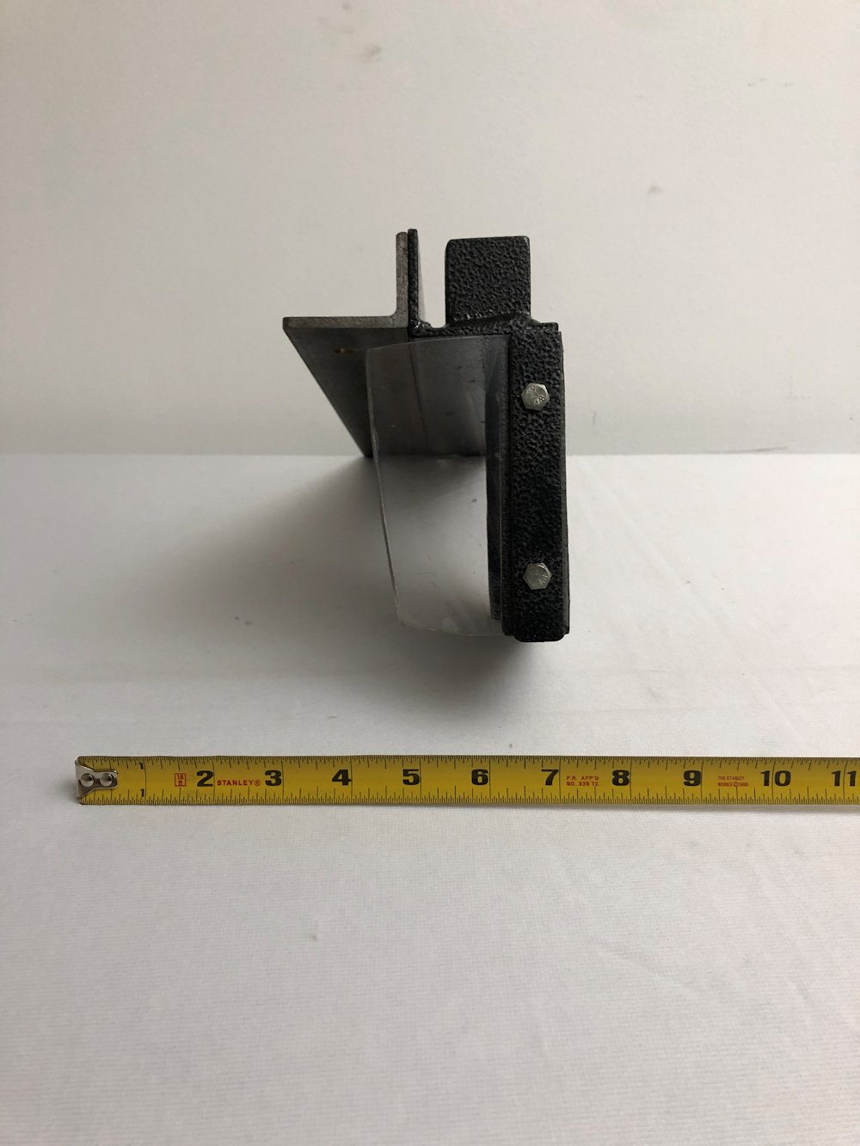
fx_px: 927
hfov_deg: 49.8
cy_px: 573
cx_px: 430
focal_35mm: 28
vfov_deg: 63.4
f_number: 1.8
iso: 40
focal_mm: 3.99
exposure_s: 1/30
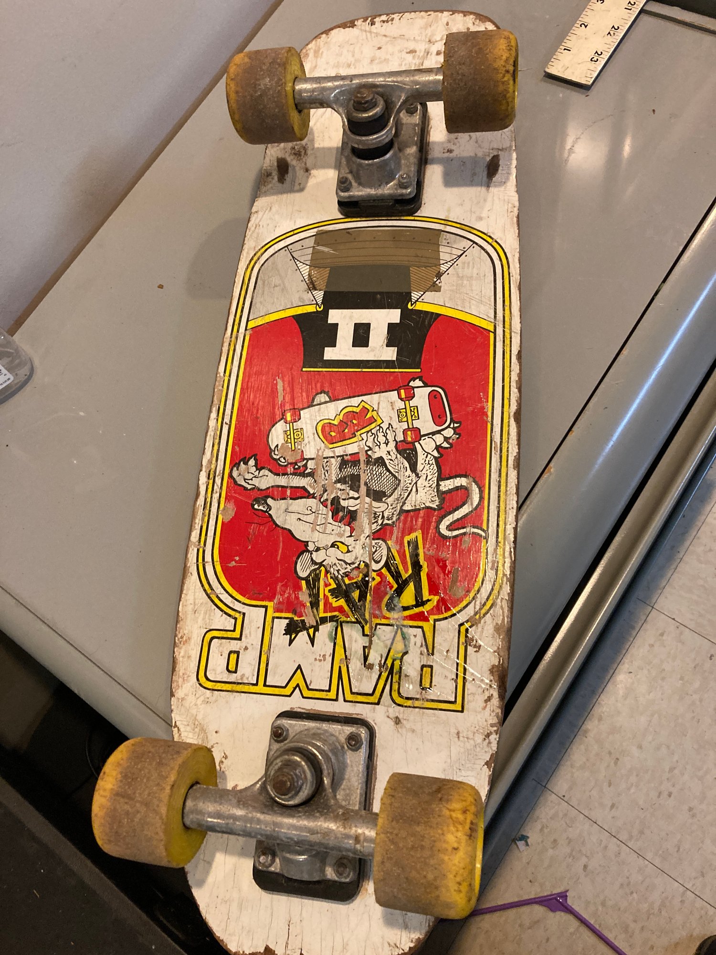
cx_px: 358
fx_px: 772
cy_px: 478
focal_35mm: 28
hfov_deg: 49.7
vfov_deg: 63.4
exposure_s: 1/40
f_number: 1.8
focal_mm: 3.99
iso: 250
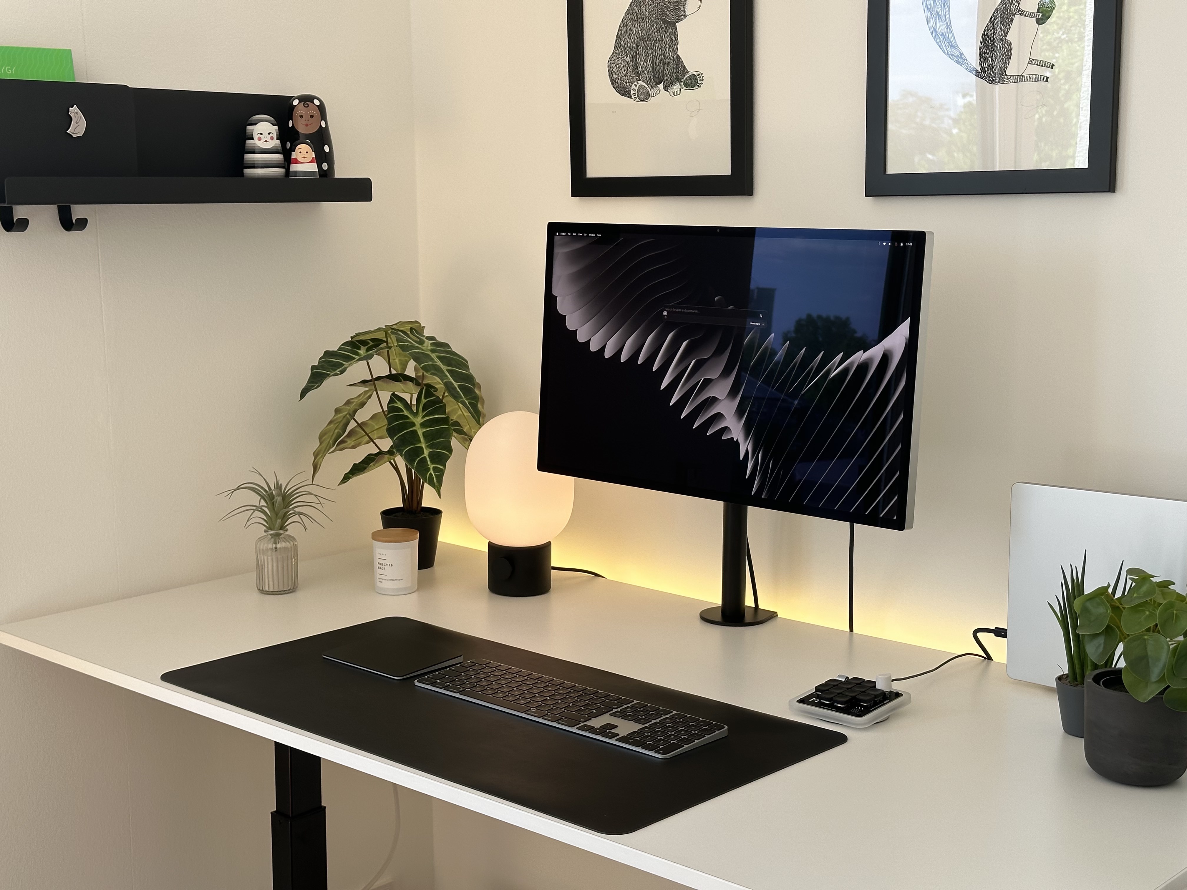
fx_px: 1646
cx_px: 594
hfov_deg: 39.7
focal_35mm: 48
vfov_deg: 30.3
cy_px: 445
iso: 50
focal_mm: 6.86
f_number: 1.78
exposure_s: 1/162
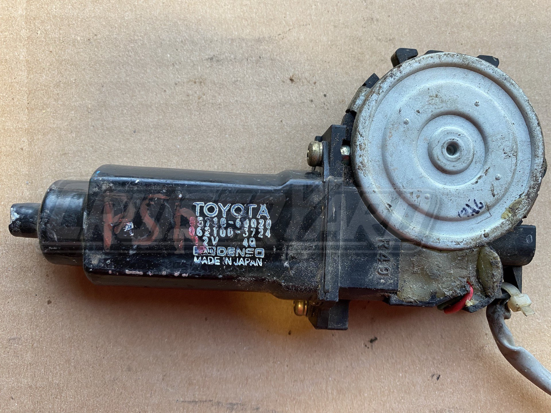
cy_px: 206
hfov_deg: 67.3
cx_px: 276
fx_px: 414
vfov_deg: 53.1
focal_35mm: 26
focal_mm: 4.25
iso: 100
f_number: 1.8
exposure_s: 1/60
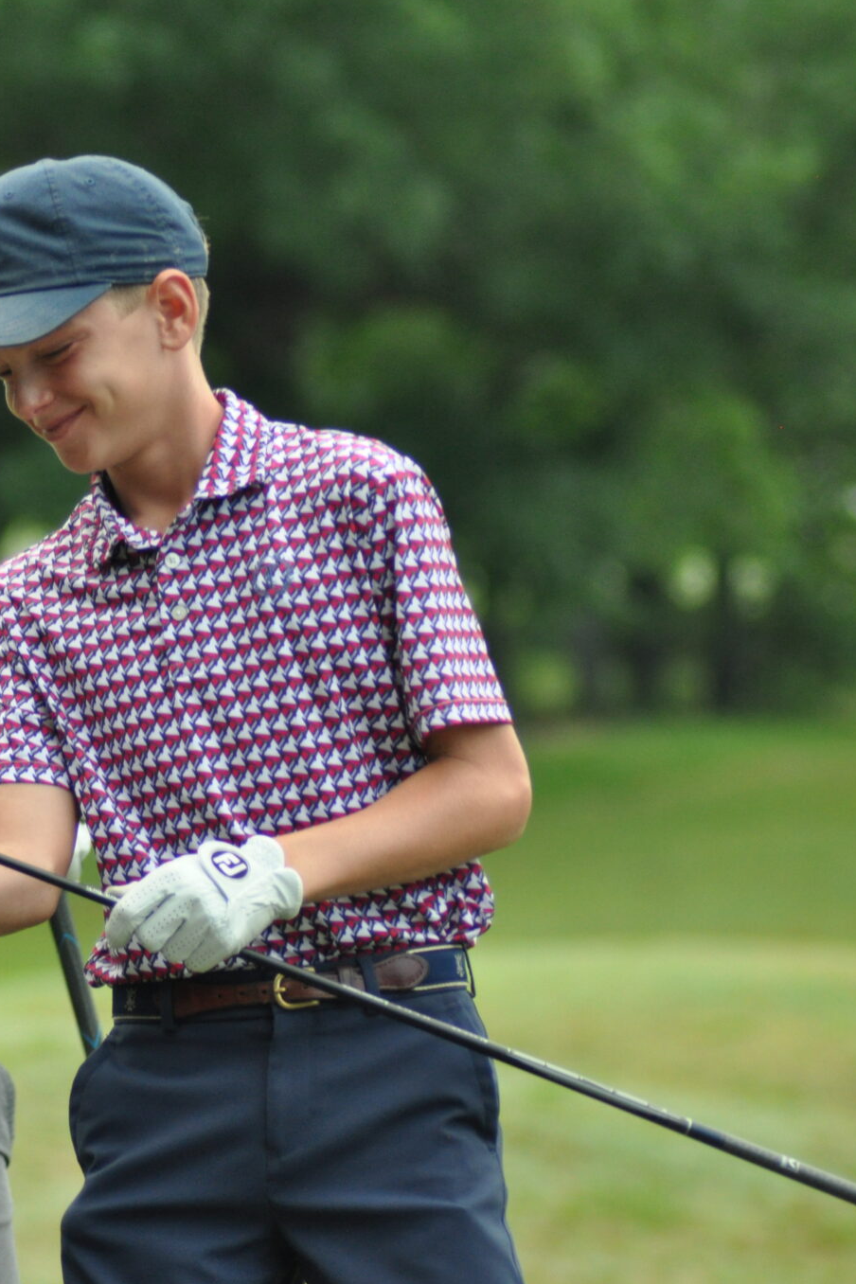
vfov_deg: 4.8
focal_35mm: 430
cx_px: 111
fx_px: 15335
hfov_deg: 3.2
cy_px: 641
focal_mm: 190
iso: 800
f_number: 4.8
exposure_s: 1/500
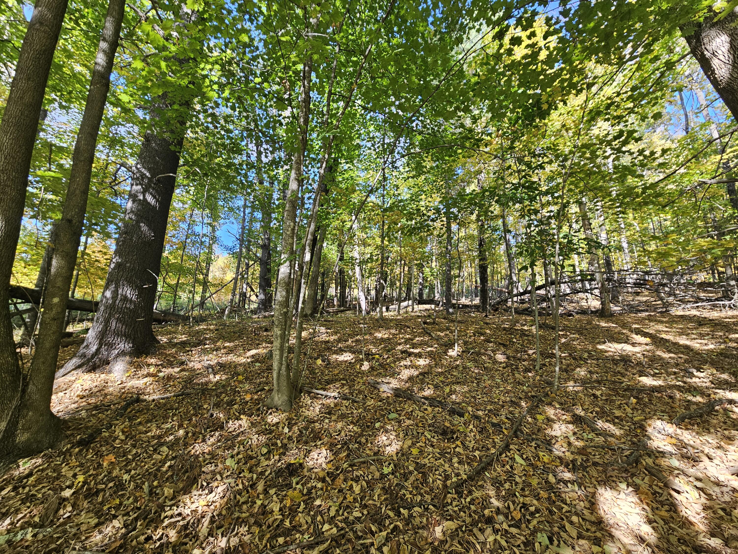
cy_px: 277
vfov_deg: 89.9
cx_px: 369
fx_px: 277
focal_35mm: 13
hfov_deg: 106.2
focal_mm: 2.2
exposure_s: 1/120
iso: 50
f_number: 2.2
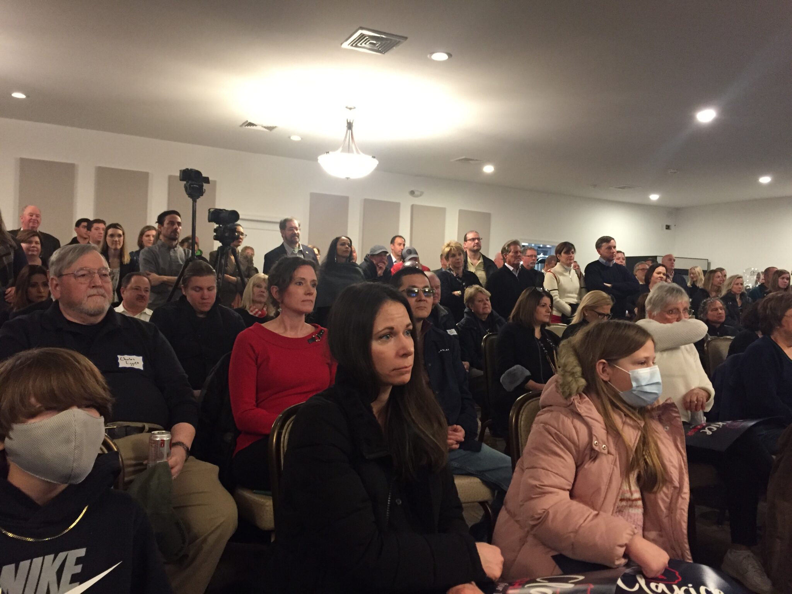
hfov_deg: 61.7
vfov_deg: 48.2
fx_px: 664
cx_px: 396
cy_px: 297
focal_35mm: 29
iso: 250
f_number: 2.2
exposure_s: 1/20
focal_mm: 4.15
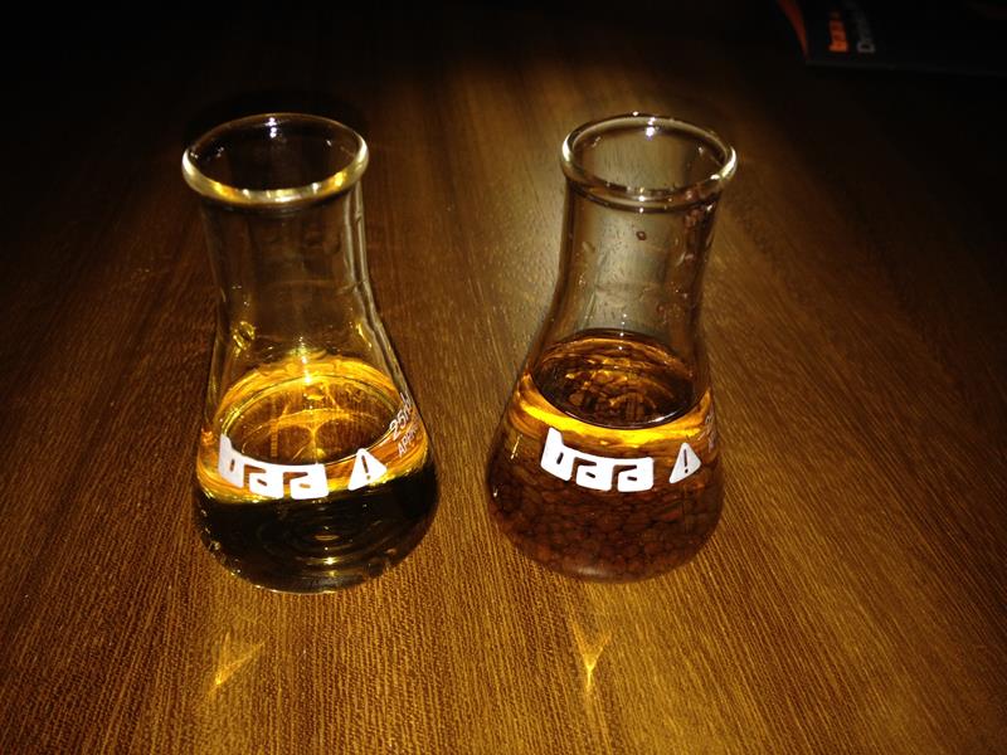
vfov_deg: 40.7
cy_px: 378
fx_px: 1018
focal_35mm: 35
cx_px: 504
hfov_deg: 52.6
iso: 50
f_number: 2.4
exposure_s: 1/60
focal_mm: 4.28
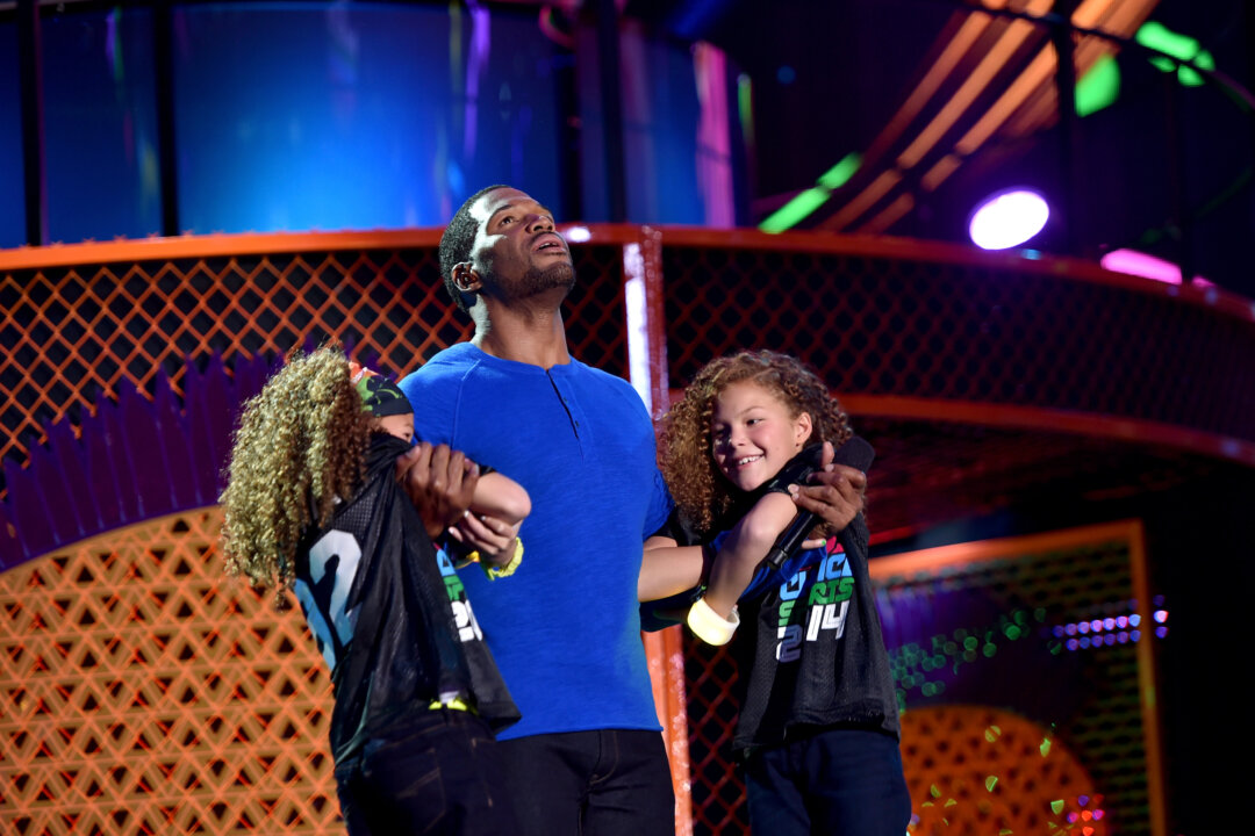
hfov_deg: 15.2
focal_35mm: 135
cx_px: 628
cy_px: 418
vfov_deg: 10.2
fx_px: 4706
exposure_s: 1/200
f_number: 2.8
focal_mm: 135
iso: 1600
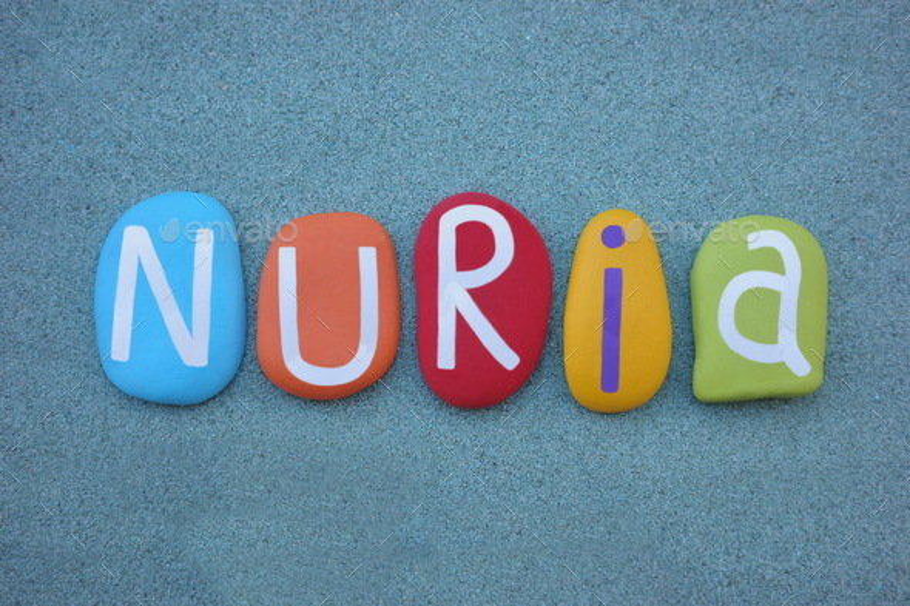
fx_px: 1011
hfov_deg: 48.5
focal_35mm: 40
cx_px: 455
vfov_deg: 33.4
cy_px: 303
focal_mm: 26
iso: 200
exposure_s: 1/125
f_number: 2.8
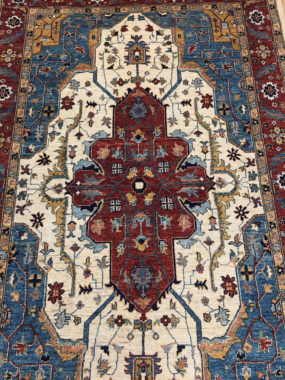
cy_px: 190
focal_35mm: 29
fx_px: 318
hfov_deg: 48.2
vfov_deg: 61.7
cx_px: 142
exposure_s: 1/33
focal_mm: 4.15
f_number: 2.2
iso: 50
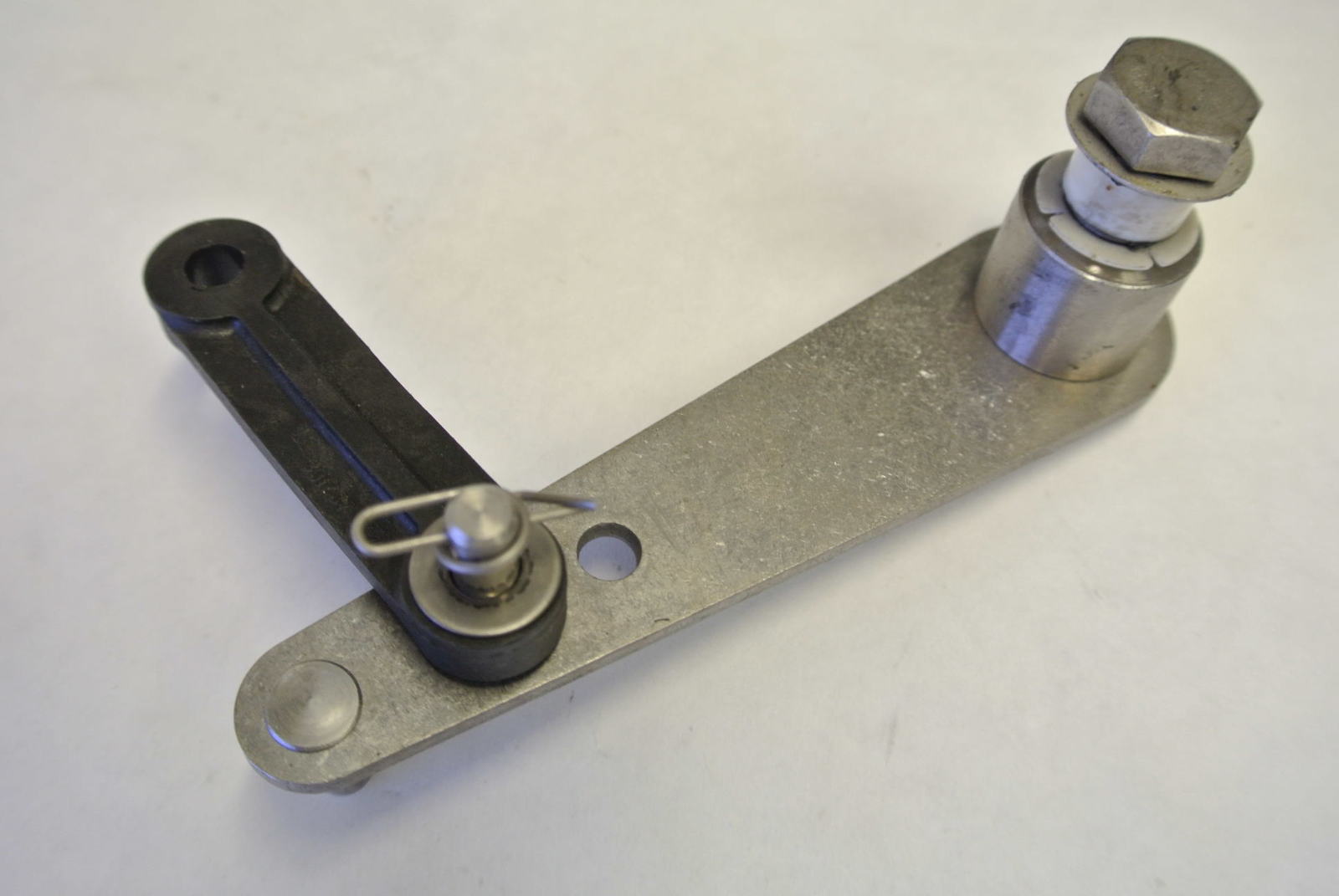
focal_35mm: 31
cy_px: 448
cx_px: 670
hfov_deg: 60.2
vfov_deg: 42.4
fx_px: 1154
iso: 400
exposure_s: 1/60
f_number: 3.8
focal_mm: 11.8
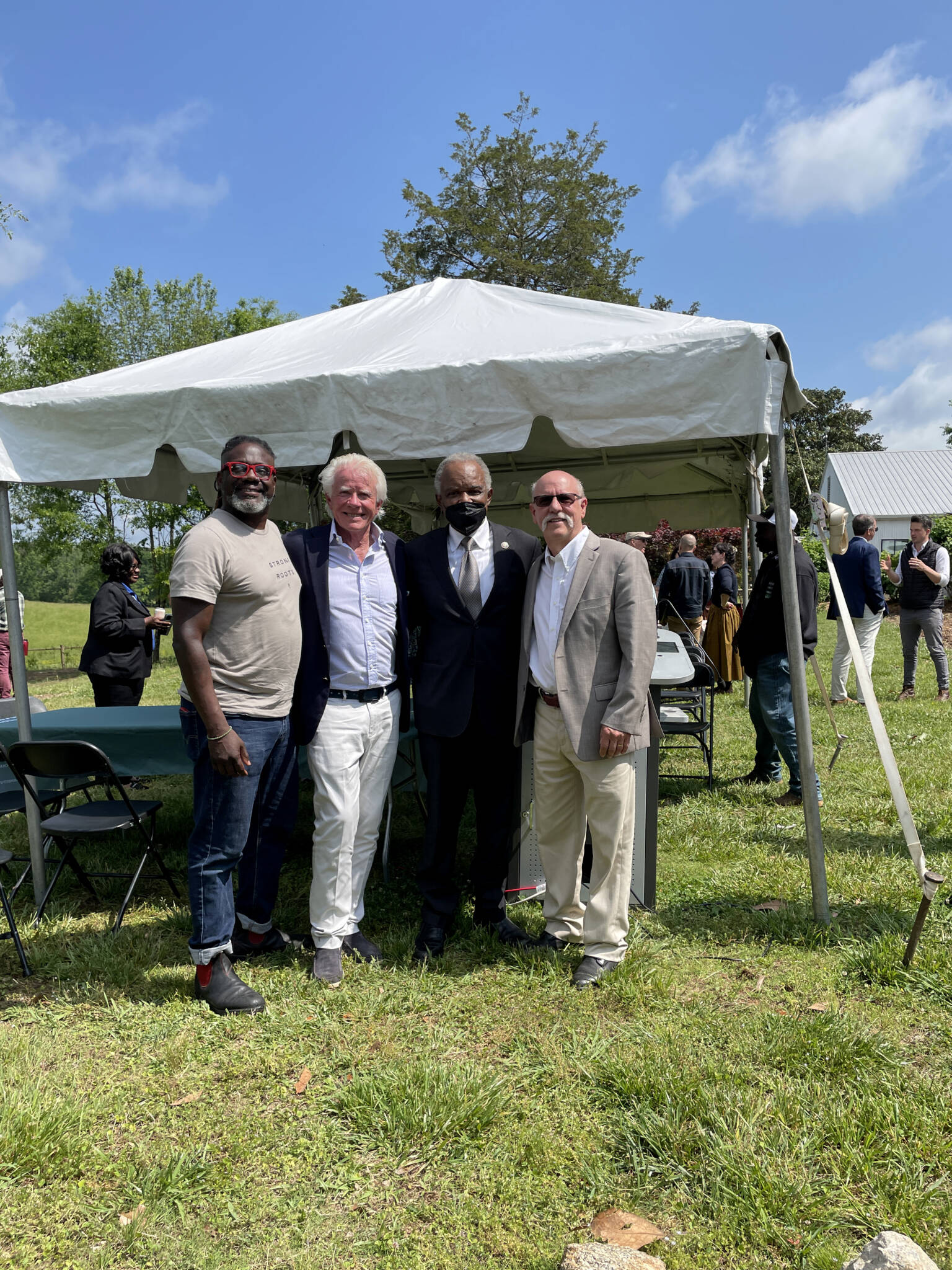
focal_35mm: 26
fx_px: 953
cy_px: 635
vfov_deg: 67.3
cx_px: 476
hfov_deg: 53.1
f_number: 1.6
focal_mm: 4.2
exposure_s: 1/2817
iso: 32
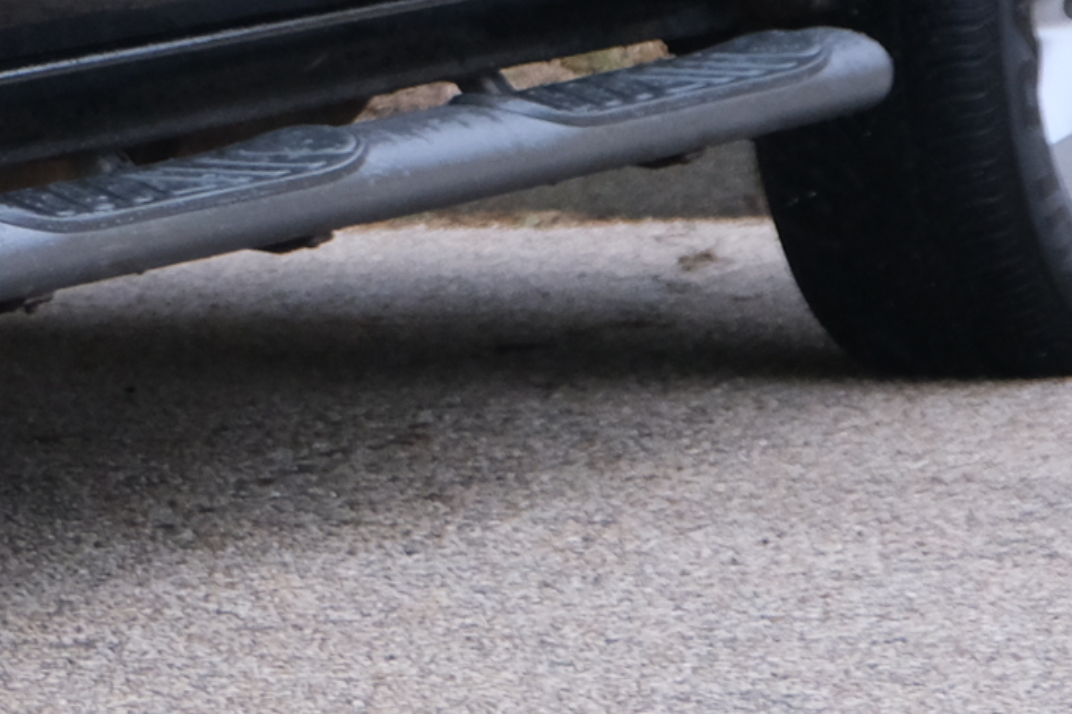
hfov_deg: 5.3
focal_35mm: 381
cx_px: -869
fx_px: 11342
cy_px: -533
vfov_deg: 3.6
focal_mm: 55
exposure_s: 1/160
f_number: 4
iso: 1250
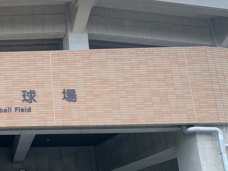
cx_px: -13
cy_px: 98
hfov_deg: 28.7
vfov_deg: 23.6
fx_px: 408
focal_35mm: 62
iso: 25
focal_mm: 4.25
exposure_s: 1/749
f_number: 1.8
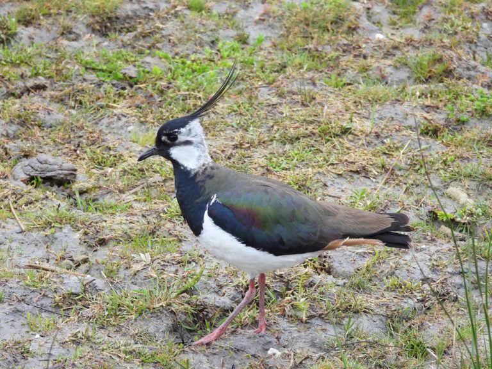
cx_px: 246
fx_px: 8528
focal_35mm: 600
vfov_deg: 2.5
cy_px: 184
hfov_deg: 3.3
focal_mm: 108
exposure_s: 1/125
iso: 400
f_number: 5
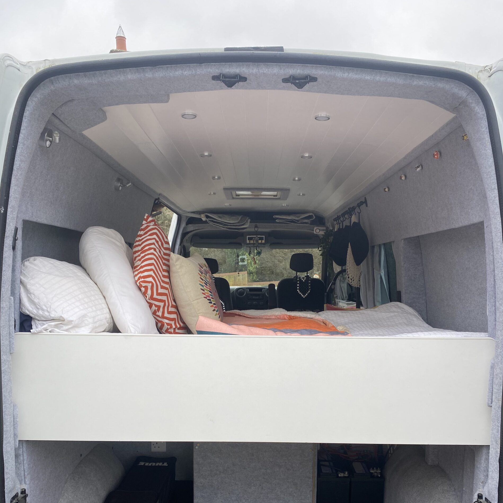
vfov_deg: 51.5
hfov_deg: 52.5
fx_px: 510
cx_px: 250
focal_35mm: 31
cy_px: 338
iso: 32
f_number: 1.8
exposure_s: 1/332
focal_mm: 4.25
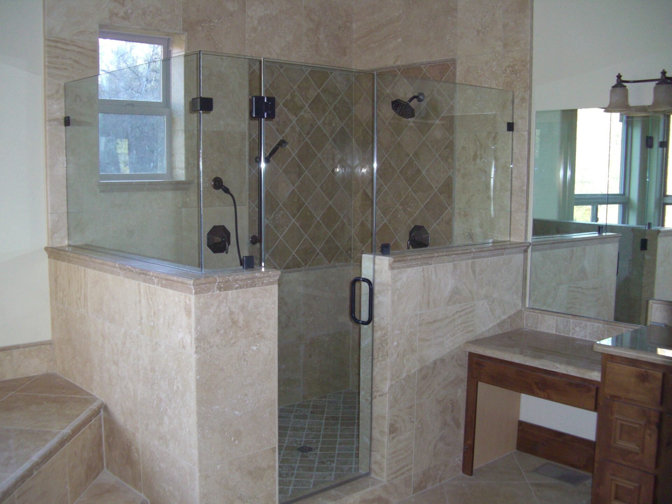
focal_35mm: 38
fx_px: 738
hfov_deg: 49.0
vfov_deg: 37.7
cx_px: 336
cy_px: 252
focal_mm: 7.9
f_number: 2.8
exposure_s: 1/60
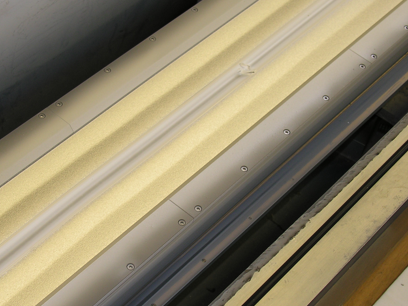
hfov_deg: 20.8
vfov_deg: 15.7
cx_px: 161
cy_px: 166
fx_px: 1108
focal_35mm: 94
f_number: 3.5
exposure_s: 1/35.6
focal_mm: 12.7
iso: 50
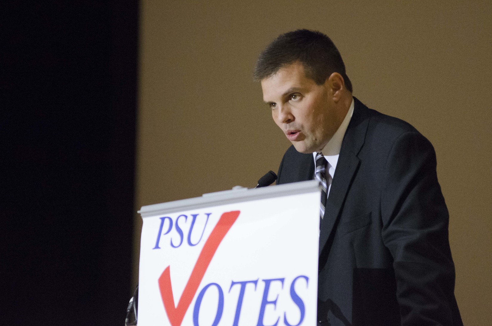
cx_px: 240
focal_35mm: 293
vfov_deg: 4.7
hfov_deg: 7.1
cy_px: 167
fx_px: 3989
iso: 3200
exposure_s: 1/320
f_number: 2.8
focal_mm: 185
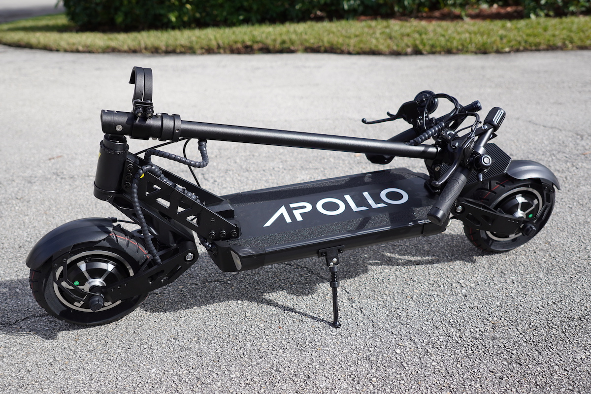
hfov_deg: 49.6
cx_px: 296
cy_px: 197
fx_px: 640
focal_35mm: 39
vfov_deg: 34.2
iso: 100
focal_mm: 26
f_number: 2.8
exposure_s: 1/1250
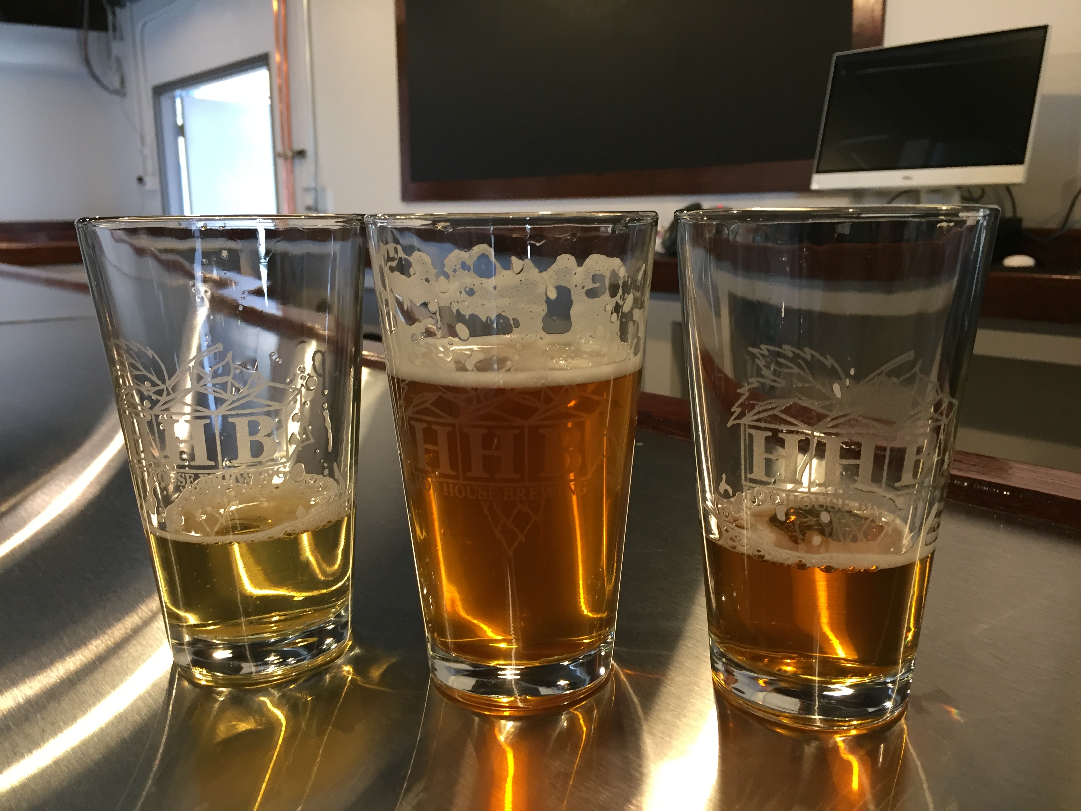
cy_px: 406
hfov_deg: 61.7
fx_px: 906
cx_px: 540
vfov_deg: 48.2
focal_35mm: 29
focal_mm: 4.15
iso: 100
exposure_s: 1/30
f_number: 2.2
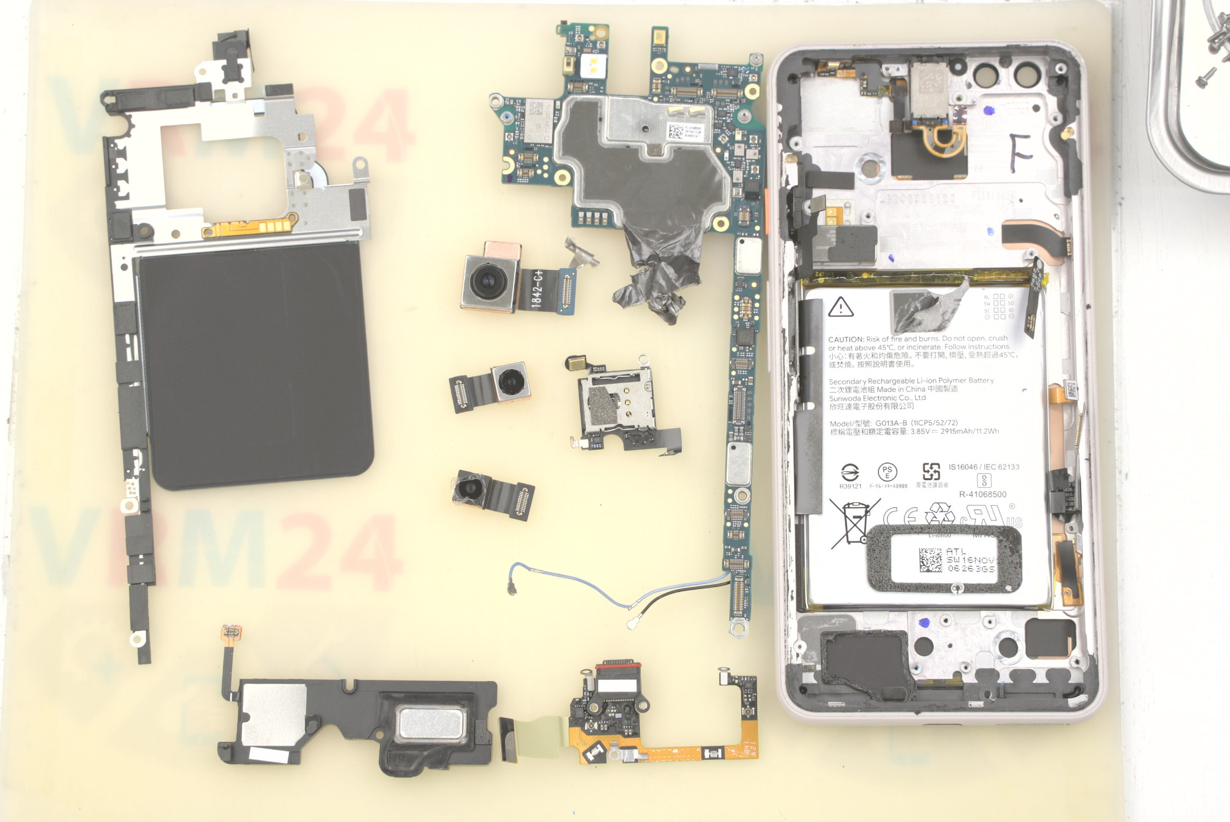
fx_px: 2564
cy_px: 411
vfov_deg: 18.2
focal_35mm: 75
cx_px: 615
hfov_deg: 27.0
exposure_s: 1/30
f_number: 10
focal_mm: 75
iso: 160
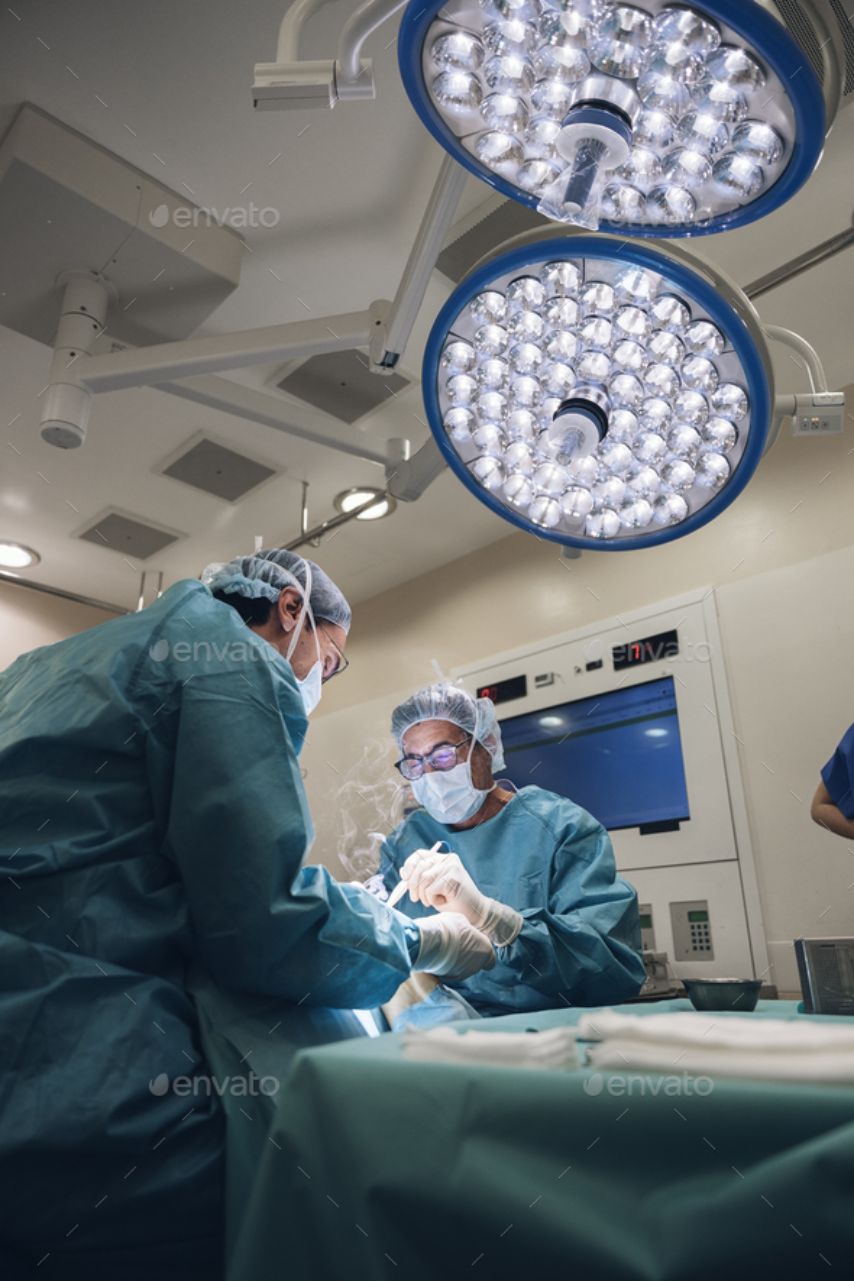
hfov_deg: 53.1
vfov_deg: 73.7
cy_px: 640
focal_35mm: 24
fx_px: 854
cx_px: 427
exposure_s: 1/400
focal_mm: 24
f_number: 2.8
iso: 250
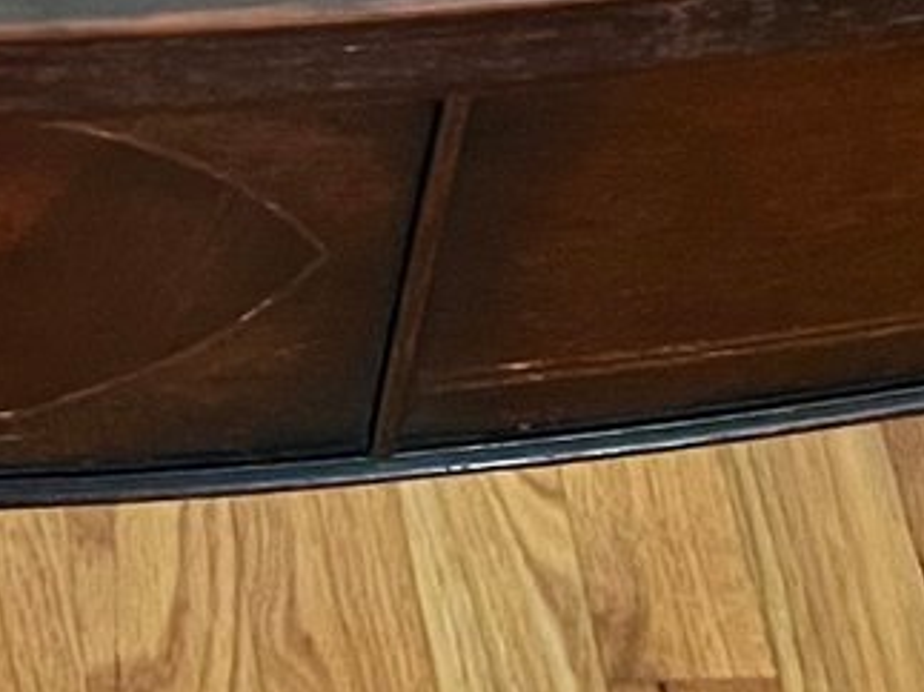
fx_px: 4296
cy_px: 123
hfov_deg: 12.0
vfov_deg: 9.2
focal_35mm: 161
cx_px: -229
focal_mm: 5.7
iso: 500
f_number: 1.5
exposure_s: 1/30
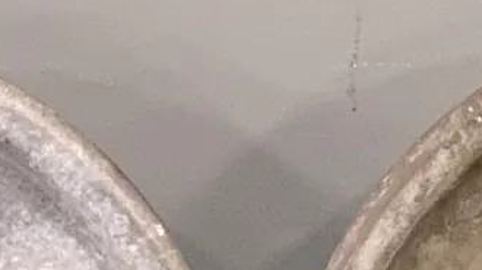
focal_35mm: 330
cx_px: 251
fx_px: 4214
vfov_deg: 3.6
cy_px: 844
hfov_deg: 6.5
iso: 400
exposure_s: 1/60
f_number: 2.4
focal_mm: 6
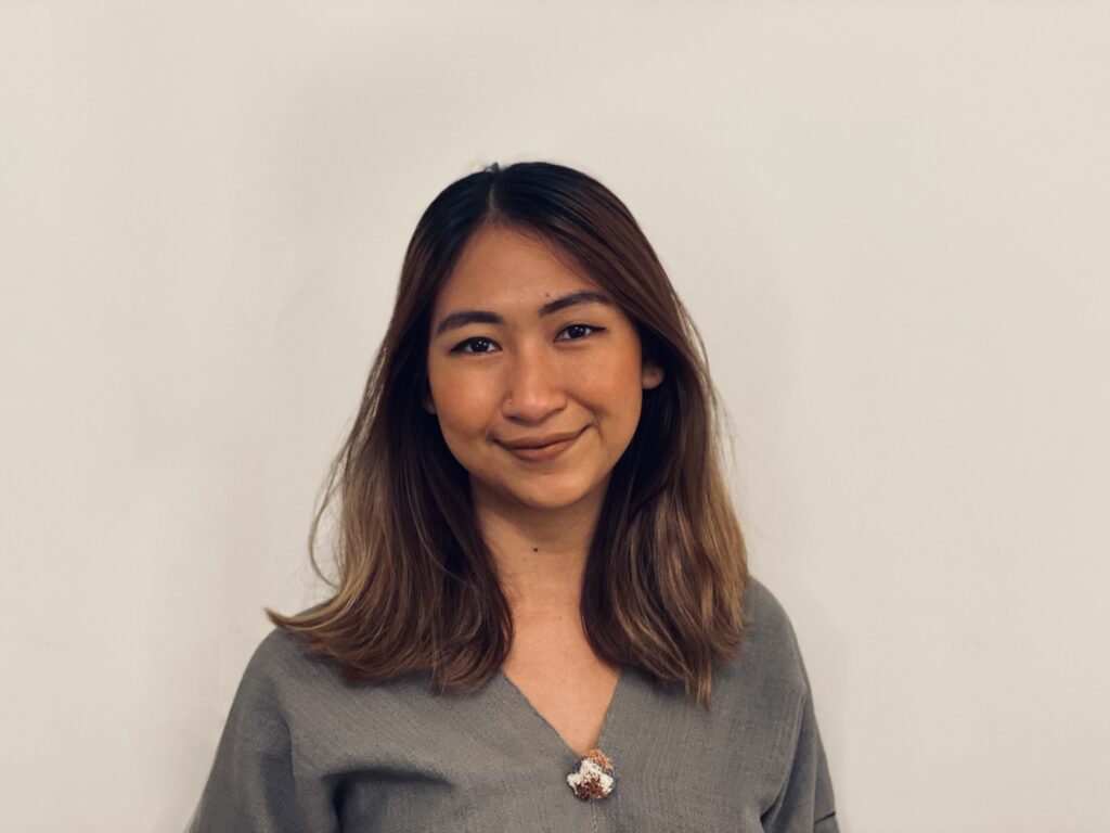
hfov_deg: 36.8
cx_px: 555
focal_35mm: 52
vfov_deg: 28.0
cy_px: 416
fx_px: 1667
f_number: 2
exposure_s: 1/33
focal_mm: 6
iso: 320
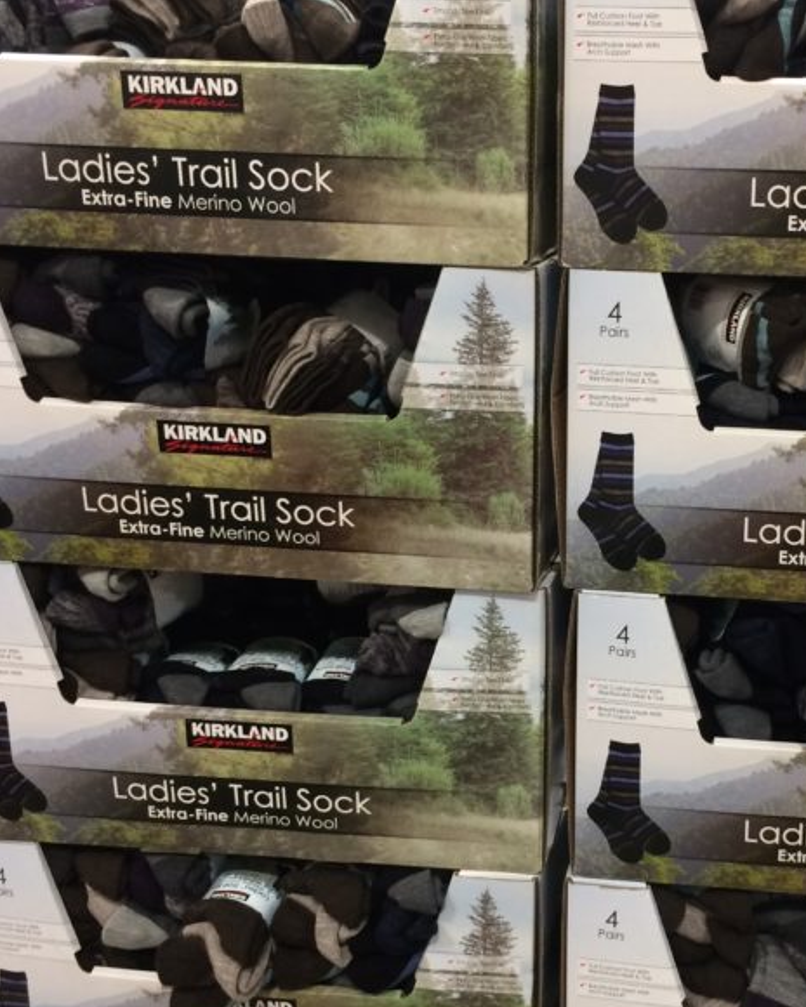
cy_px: 552
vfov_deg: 37.3
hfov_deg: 29.8
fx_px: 1491
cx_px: 608
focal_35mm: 50
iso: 125
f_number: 2.2
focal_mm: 4.15
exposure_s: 1/33
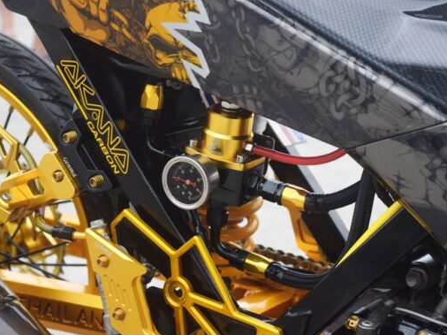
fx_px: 1149
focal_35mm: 89
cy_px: 169
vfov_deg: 16.6
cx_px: 246
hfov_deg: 22.0
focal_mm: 52
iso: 400
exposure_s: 1/125
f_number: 5.6
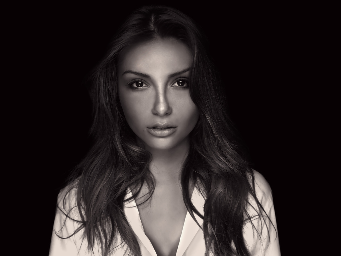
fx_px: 286
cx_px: 170
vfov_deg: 48.2
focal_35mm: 29
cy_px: 128
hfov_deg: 61.7
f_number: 2.2
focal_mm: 4.15
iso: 40
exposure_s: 1/30
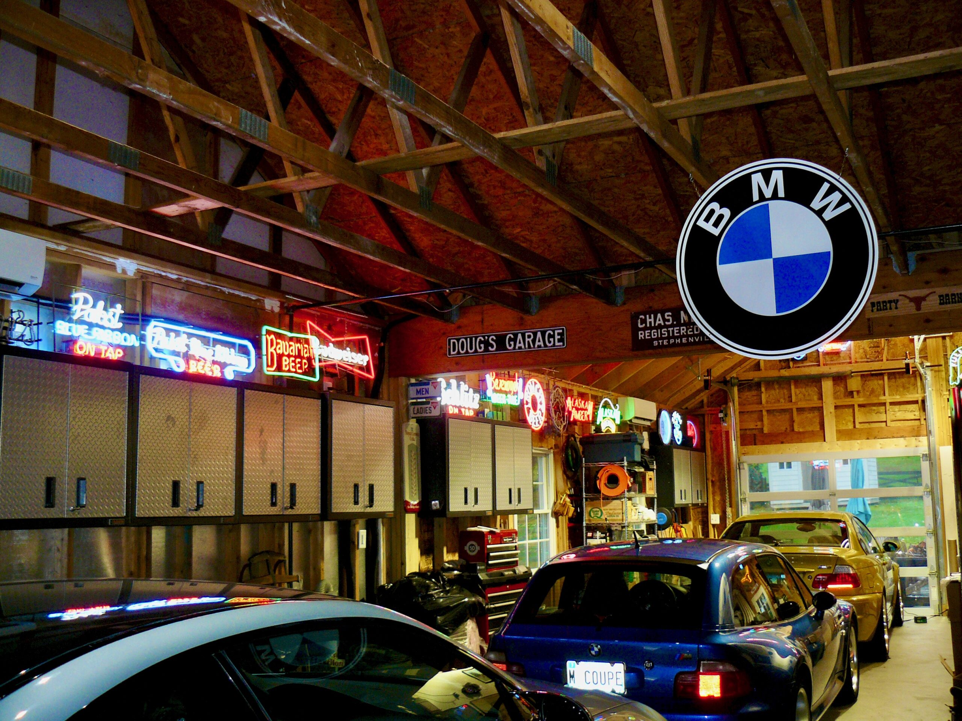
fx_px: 1000
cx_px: 481
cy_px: 360
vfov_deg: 39.7
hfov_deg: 51.4
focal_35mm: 36
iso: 100
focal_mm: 6
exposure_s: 1/30
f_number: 2.8
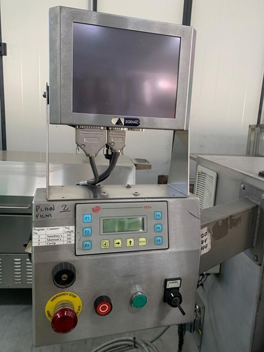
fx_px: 264
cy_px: 176
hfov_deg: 53.1
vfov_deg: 67.3
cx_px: 132
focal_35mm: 26
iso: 250
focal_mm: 4.25
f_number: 1.8
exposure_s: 1/60
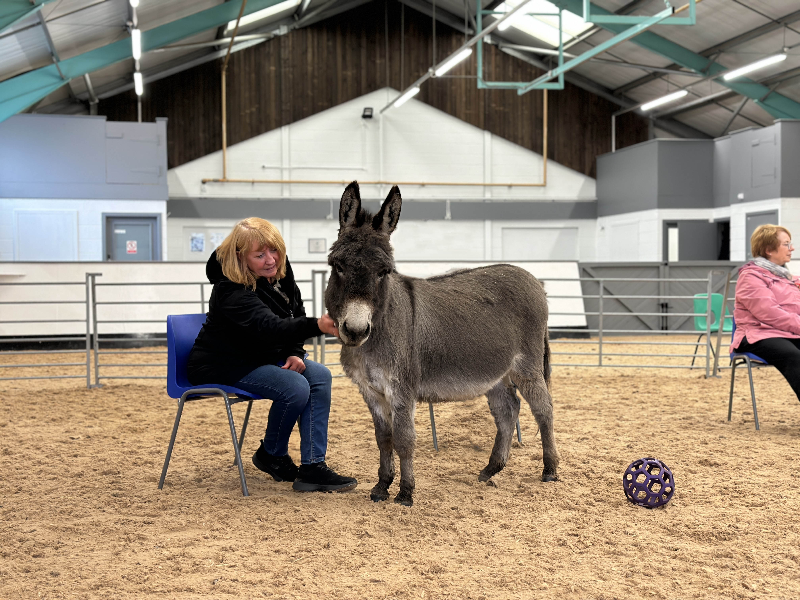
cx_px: 400
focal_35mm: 48
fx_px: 1109
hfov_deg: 39.7
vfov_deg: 30.3
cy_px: 300
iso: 160
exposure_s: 1/50
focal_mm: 6.86
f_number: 1.78
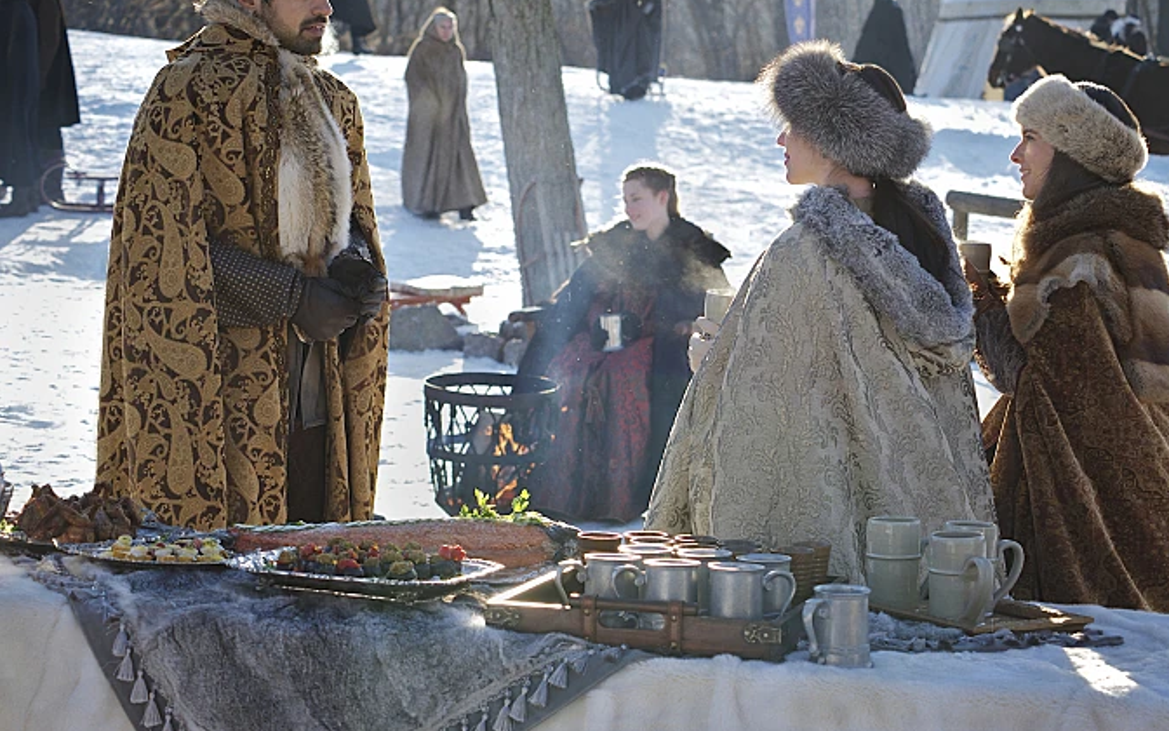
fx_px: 3090
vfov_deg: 13.5
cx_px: 625
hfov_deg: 21.4
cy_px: 285
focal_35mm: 97
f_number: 7.1
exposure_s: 1/320
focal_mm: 80
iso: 400
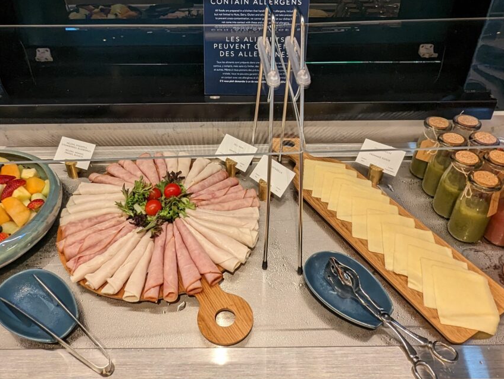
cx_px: 237
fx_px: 423
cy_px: 128
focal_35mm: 29
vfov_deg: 47.6
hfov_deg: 61.5
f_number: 2.2
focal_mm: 2.35
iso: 211
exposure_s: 1/40
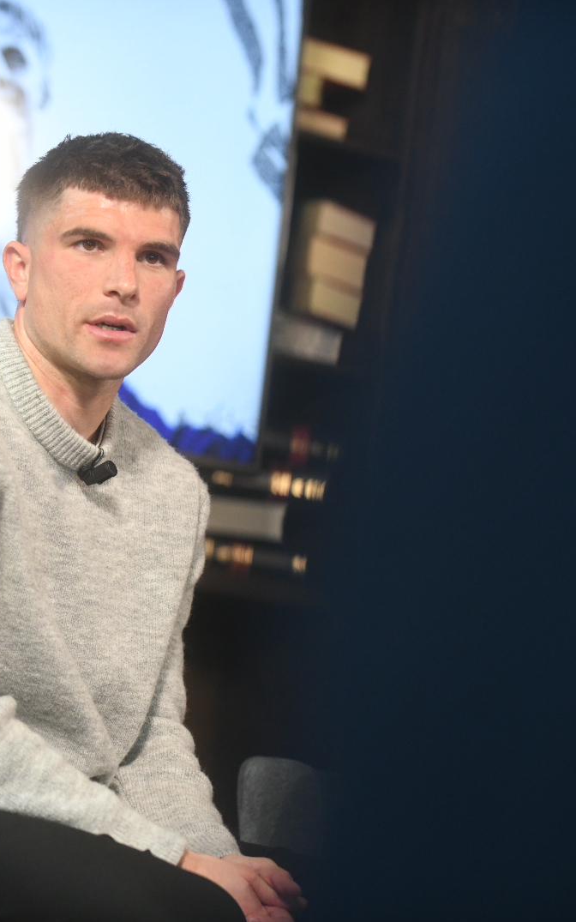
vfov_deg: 9.8
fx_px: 5399
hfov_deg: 6.1
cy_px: 461
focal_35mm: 215
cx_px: 229
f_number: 4
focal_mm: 140
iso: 2000
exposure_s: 1/320
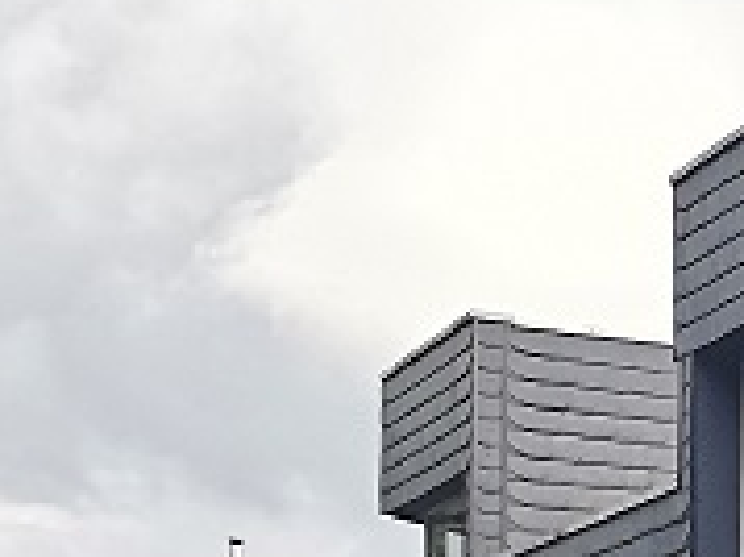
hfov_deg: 10.8
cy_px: 952
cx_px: 1879
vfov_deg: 9.5
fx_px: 3222
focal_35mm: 150
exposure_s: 1/652
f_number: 1.8
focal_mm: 3.95
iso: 50
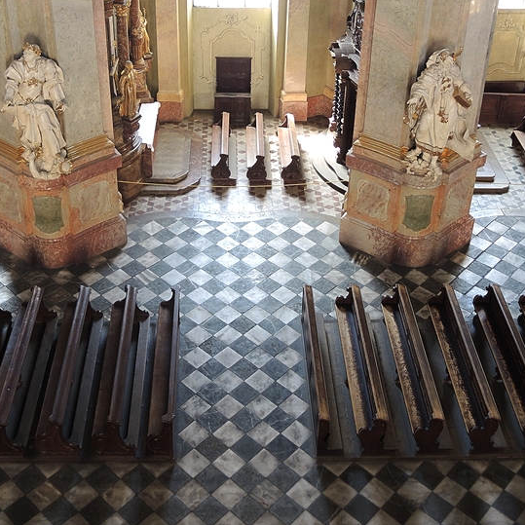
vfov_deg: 38.7
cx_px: 247
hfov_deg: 40.0
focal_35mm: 42
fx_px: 721
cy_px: 117
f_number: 2
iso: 180
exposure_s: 1/30
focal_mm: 6.5
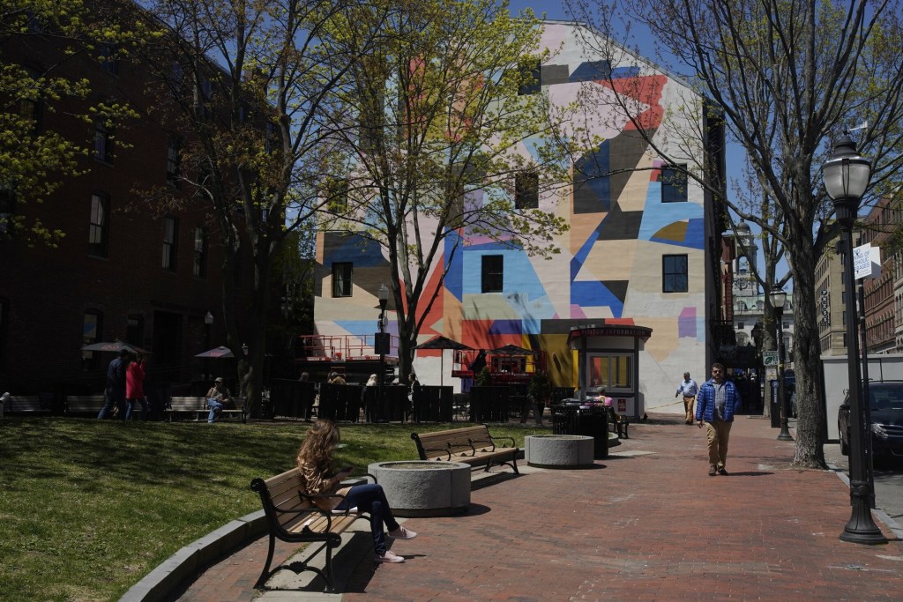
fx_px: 878
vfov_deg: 37.9
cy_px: 301
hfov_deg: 54.4
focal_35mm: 35
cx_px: 452
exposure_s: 1/500
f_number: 16
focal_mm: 35
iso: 400
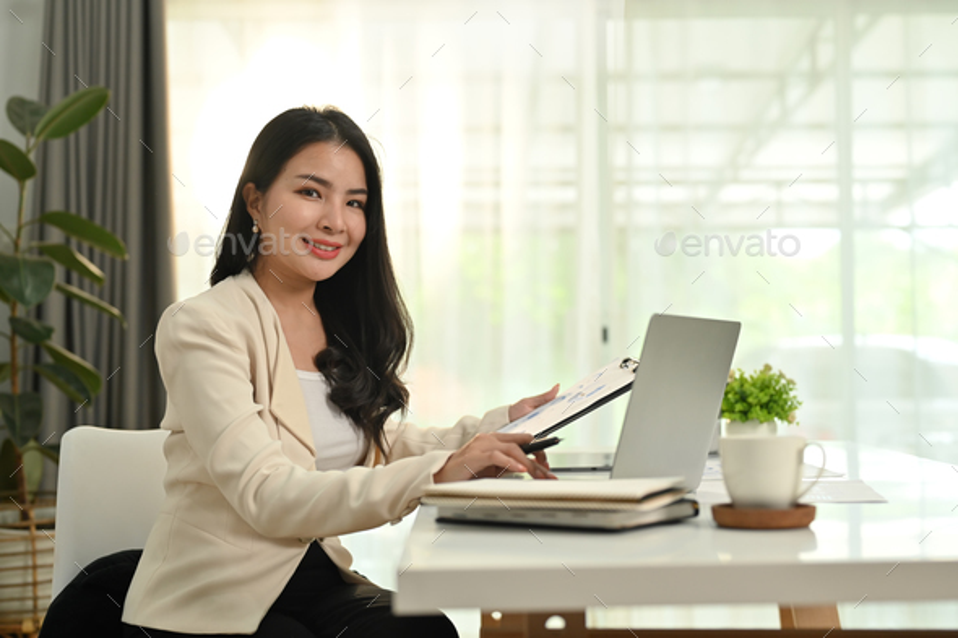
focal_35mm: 50
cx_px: 479
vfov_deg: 27.0
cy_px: 319
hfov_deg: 39.6
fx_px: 1330
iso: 500
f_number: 2.8
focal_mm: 50
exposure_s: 1/160
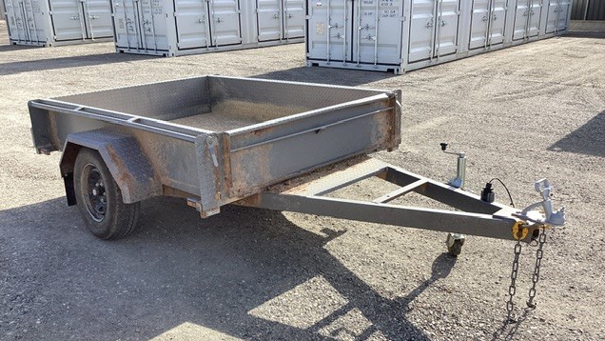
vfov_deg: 34.5
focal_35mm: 34
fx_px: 546
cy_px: 211
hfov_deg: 58.0
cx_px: 302
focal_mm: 3.3
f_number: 2.4
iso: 25
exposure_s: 1/673
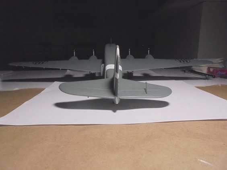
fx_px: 170
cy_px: 85
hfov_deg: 67.3
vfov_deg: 53.1
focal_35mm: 26
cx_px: 114
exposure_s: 1/125
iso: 500
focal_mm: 4.6
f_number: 3.5
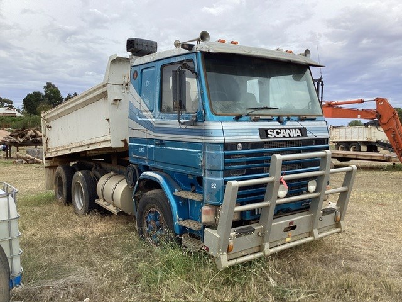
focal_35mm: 31
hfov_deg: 58.4
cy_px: 151
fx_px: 360
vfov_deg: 45.4
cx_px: 201
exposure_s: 1/604
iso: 25
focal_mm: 3.3
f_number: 2.4
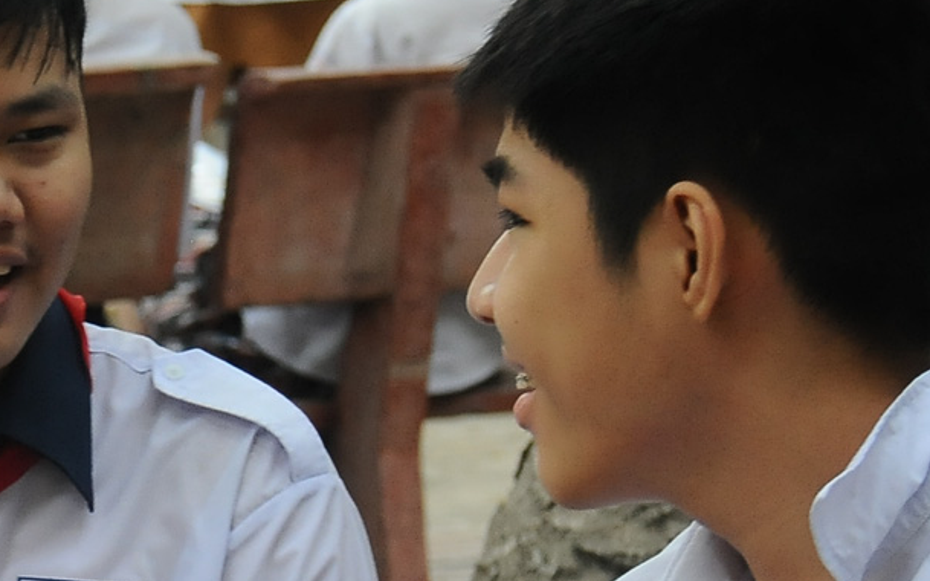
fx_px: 7625
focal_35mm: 301
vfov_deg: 4.4
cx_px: -217
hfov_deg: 6.9
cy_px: 601
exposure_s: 1/80
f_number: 5.3
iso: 800
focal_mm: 60
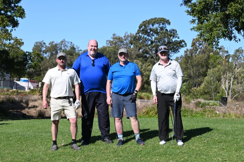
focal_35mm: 111
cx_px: 122
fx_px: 752
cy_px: 81
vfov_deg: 12.3
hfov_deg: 18.4
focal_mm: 74
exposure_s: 1/400
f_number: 7.1
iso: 100
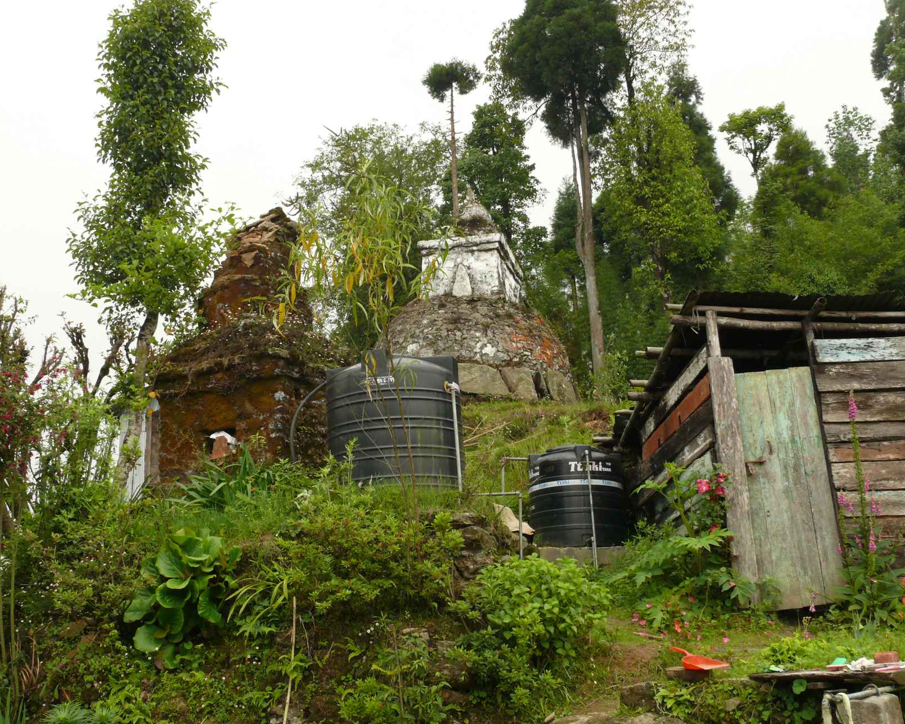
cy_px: 373
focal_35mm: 38
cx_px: 434
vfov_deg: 39.2
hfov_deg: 47.9
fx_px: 1018
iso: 200
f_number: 5.6
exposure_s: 1/320
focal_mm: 7.4
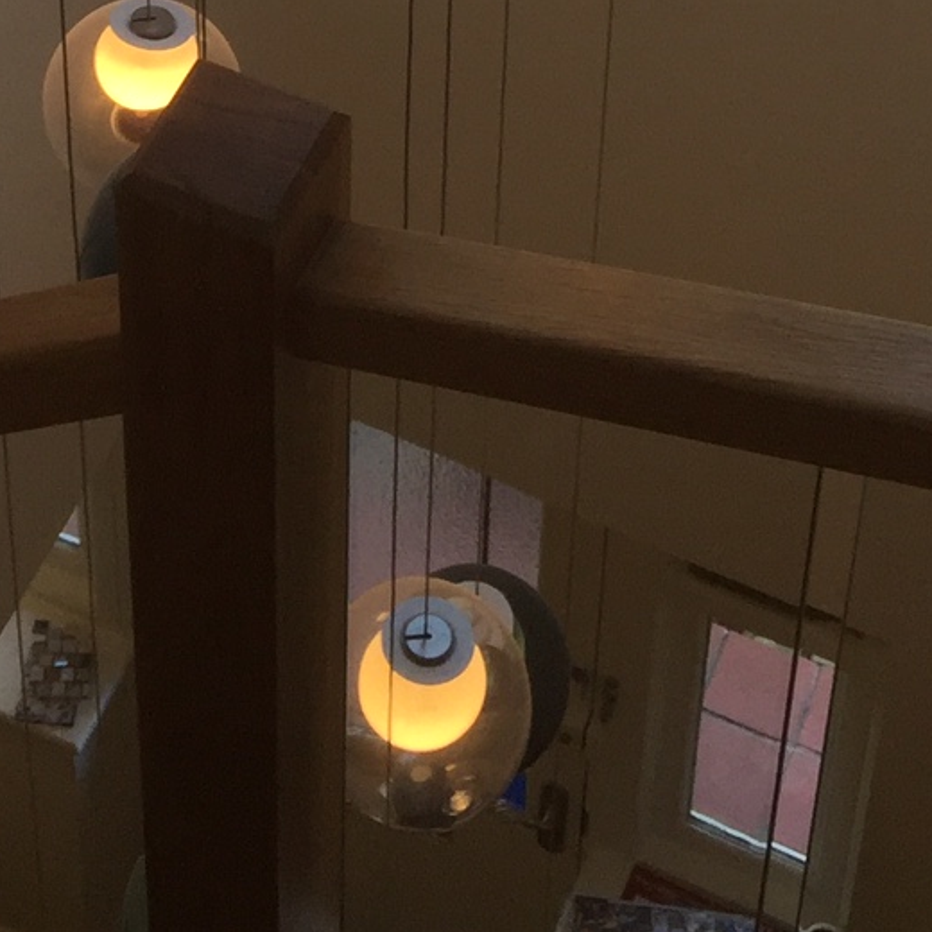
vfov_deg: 14.5
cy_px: -896
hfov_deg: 17.2
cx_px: 453
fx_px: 3077
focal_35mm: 101
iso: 40
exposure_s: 1/100
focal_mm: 4.15
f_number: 2.2
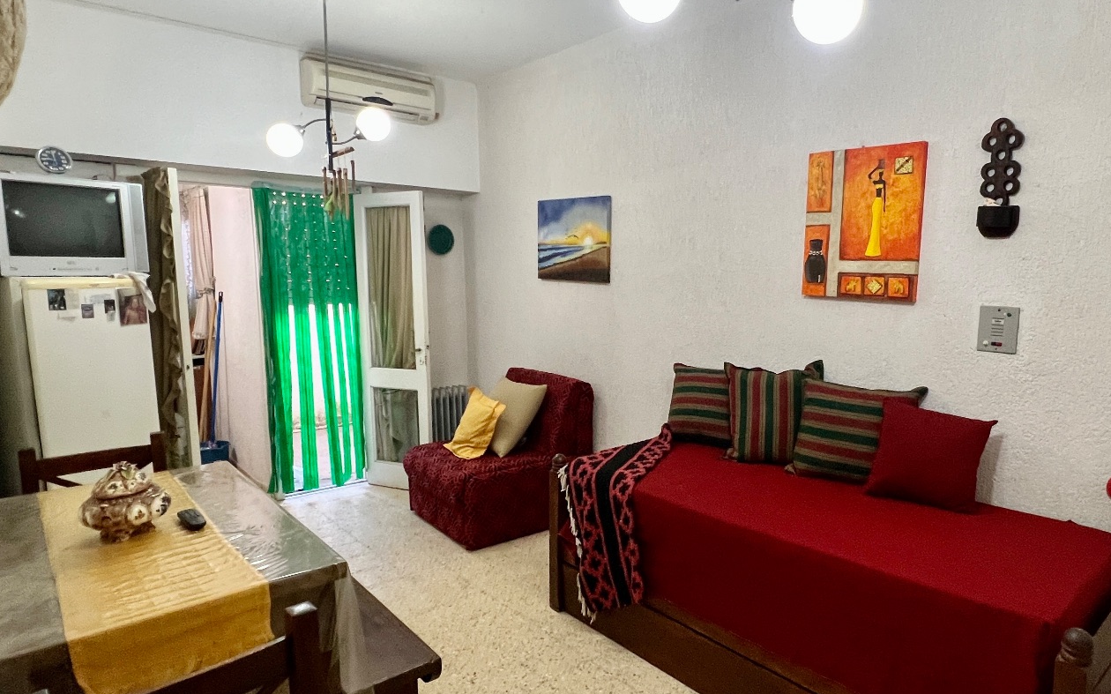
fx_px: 636
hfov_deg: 81.6
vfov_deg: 57.2
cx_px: 649
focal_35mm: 21
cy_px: 360
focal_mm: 1.57
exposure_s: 1/50
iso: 320
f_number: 1.8
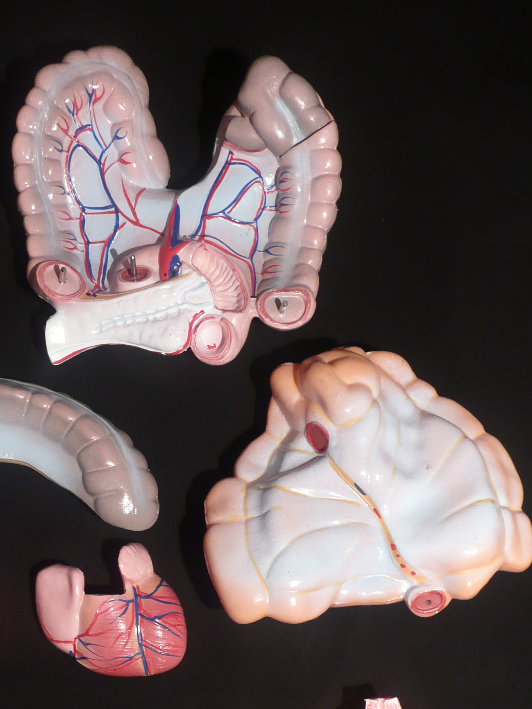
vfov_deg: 45.9
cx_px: 192
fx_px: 819
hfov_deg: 35.7
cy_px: 483
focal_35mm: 40
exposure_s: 1/8
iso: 200
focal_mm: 4.6
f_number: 3.3
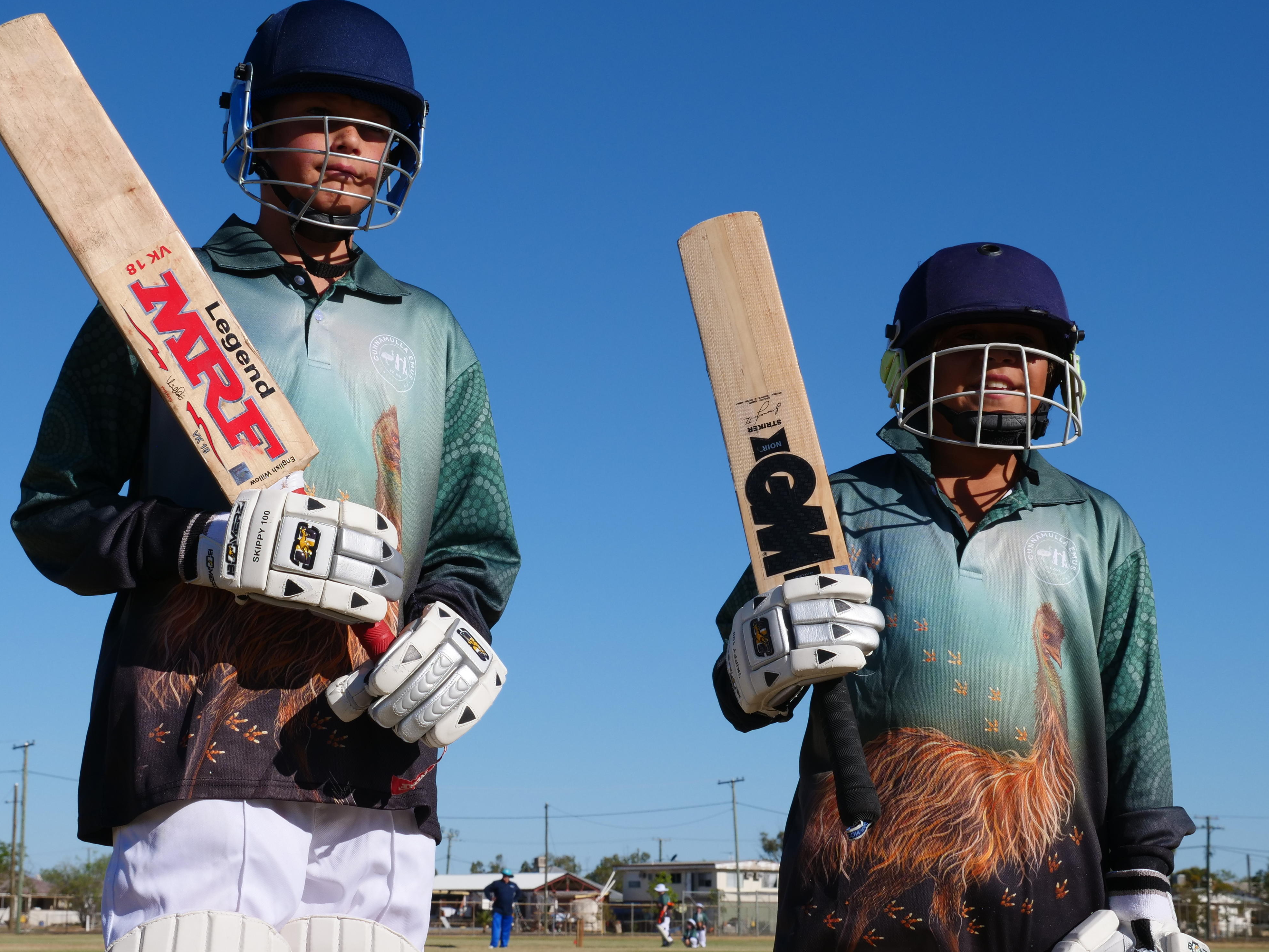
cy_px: 423
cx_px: 597
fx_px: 2420
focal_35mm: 66
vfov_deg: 22.2
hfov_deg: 29.4
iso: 200
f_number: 8
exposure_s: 1/1000
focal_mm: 26
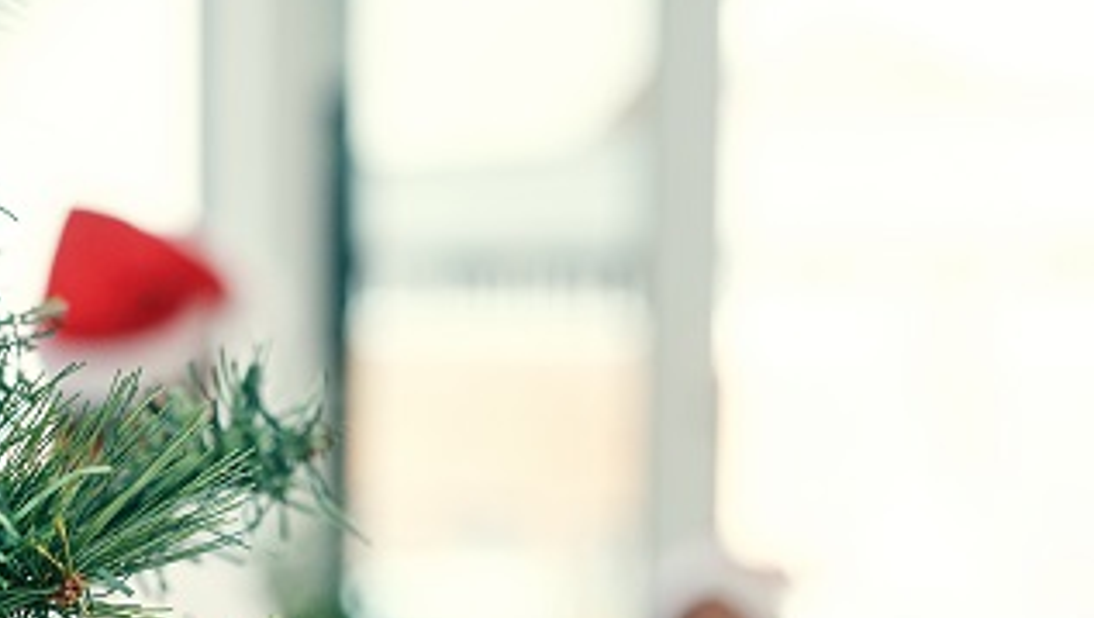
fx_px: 3833
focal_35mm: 132
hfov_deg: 16.2
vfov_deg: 9.0
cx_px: 248
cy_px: 872
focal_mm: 50
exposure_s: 1/400
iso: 250
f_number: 3.2
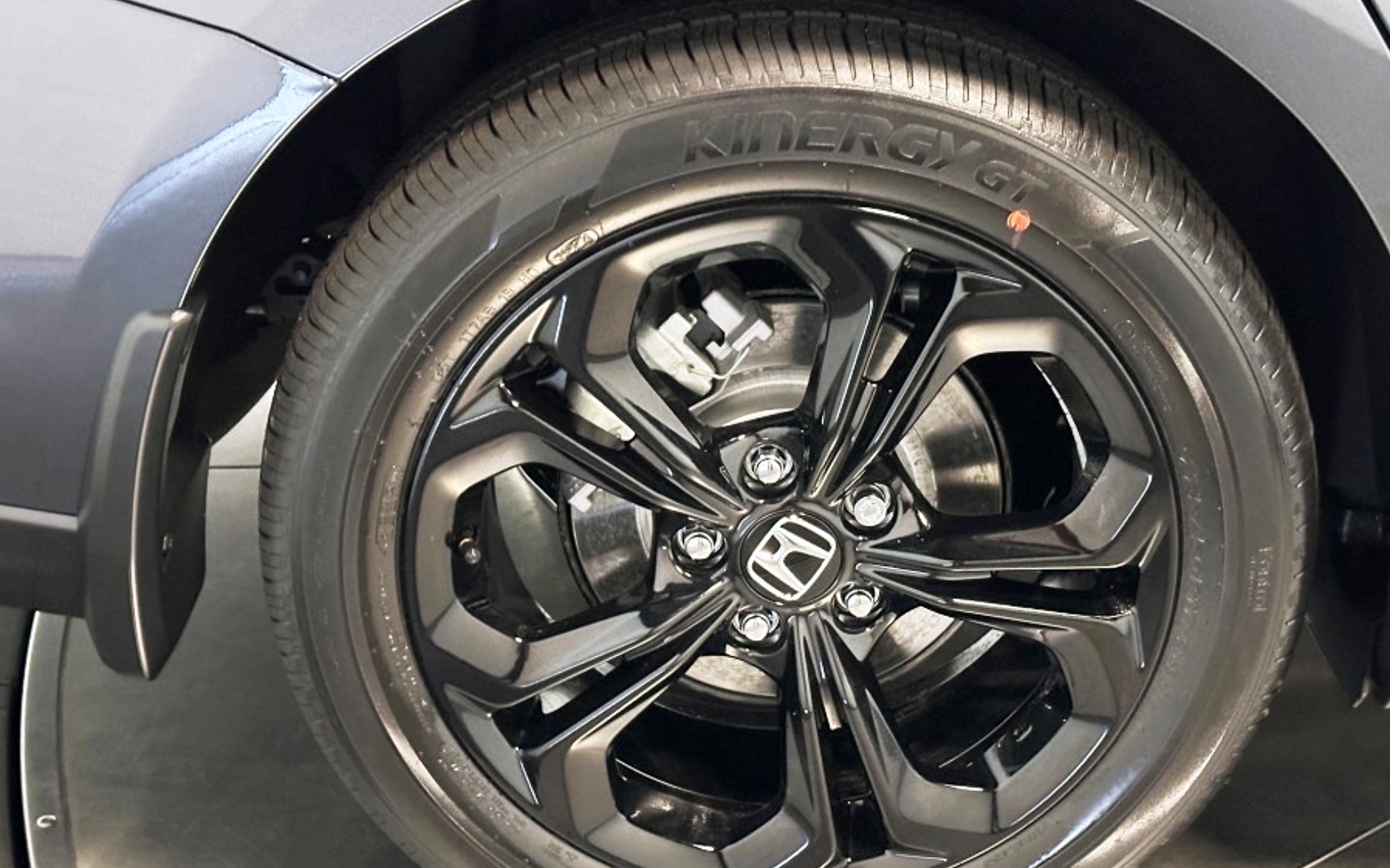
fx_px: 2197
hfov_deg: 35.1
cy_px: 514
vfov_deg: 22.3
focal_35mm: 58
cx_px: 774
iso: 640
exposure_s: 1/20
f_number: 1.78
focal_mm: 6.86
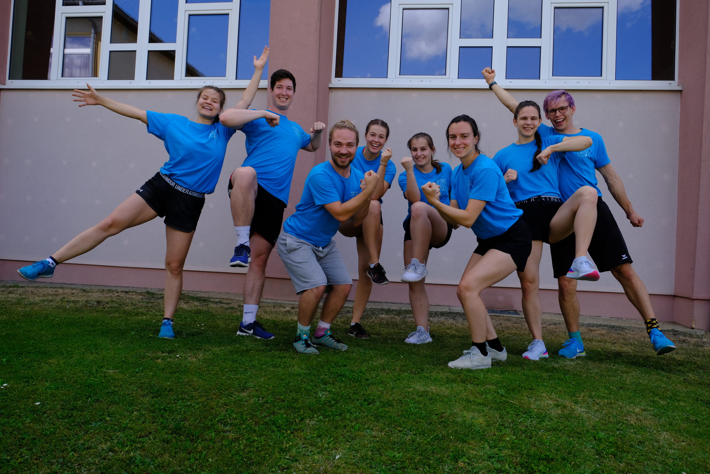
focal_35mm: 27
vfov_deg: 47.9
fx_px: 532
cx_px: 355
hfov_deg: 67.4
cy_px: 237
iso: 400
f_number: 8
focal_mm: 18
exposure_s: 1/280
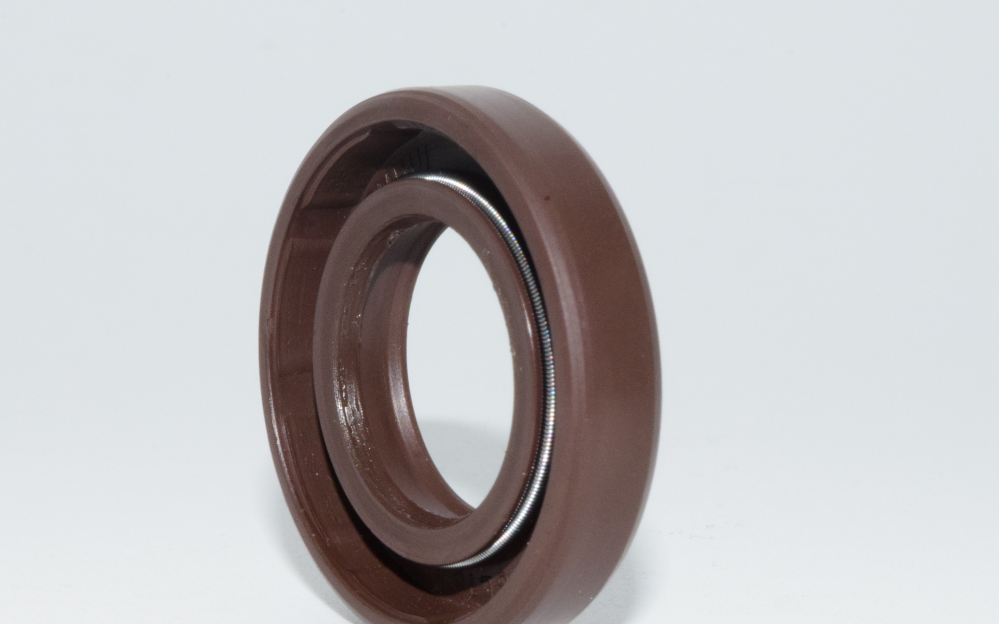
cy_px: 318
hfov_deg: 17.6
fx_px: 3232
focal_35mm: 119
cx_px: 463
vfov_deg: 11.0
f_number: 36
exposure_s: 1/60
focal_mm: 55
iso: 1600
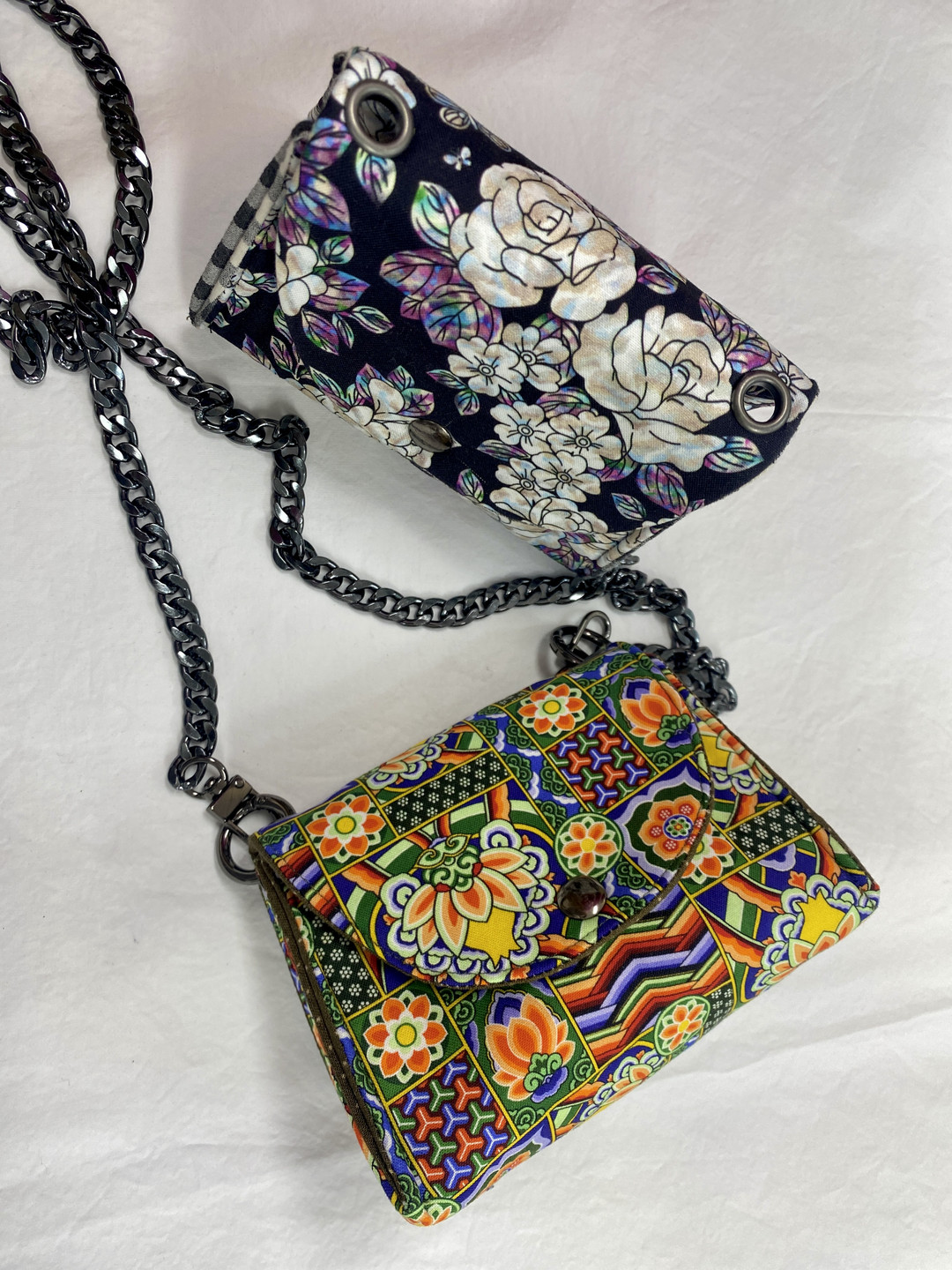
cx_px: 476
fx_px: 953
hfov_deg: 53.1
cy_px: 635
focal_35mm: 26
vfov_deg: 67.3
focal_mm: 4.25
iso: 50
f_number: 1.8
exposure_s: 1/120
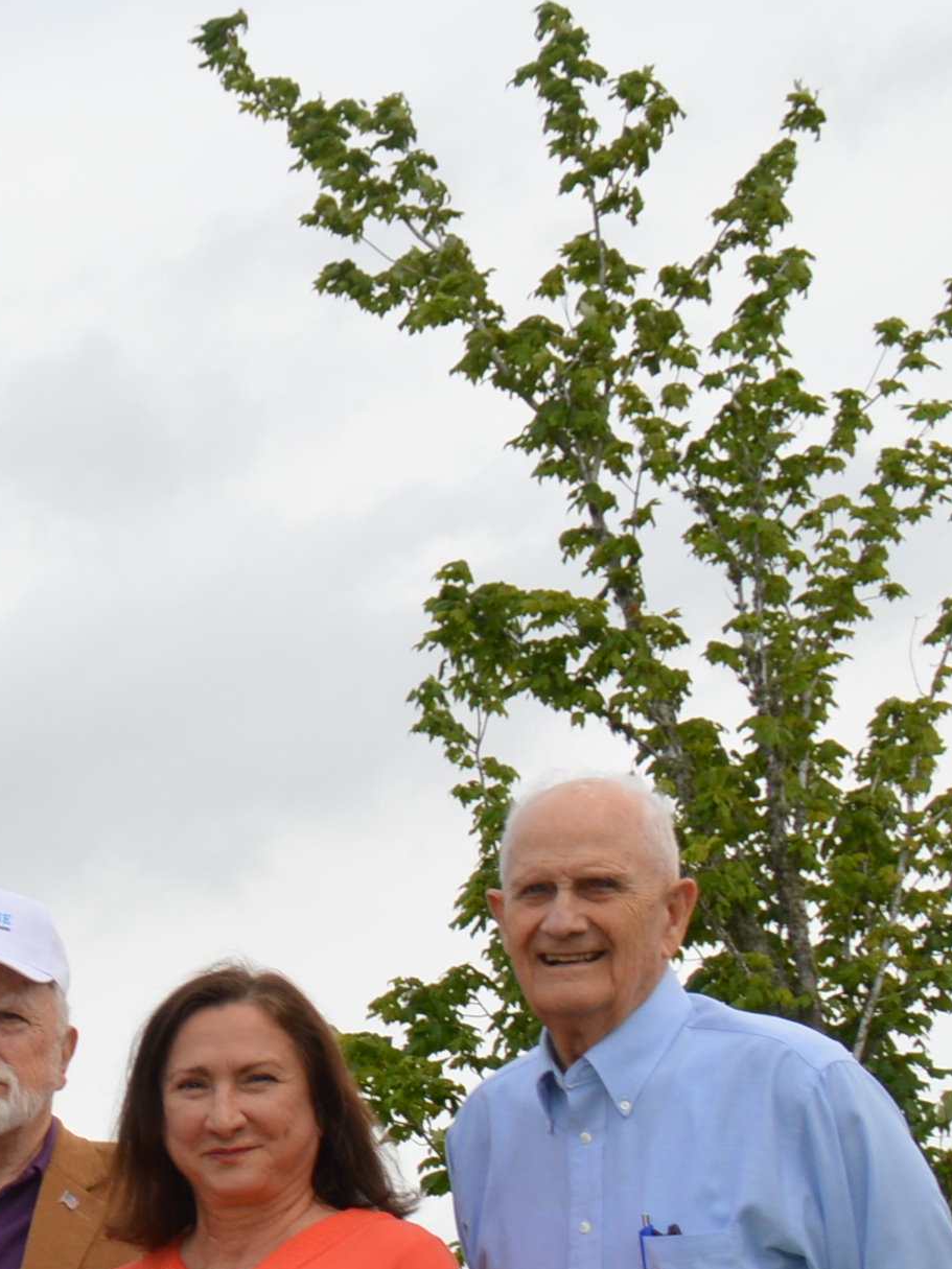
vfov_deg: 14.5
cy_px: 1280
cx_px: -984
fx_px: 4907
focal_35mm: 134
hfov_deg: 10.2
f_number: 8
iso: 100
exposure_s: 1/200
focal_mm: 25
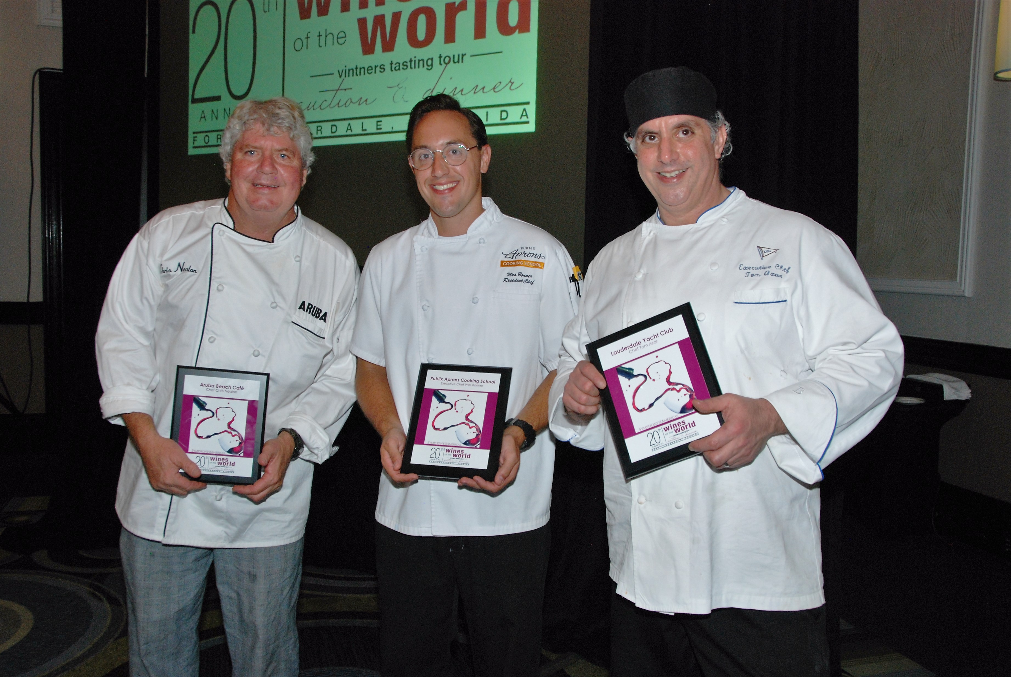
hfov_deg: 61.9
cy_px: 338
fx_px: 844
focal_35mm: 30
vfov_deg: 43.7
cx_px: 506
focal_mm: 20
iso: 400
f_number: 5.6
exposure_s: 1/60
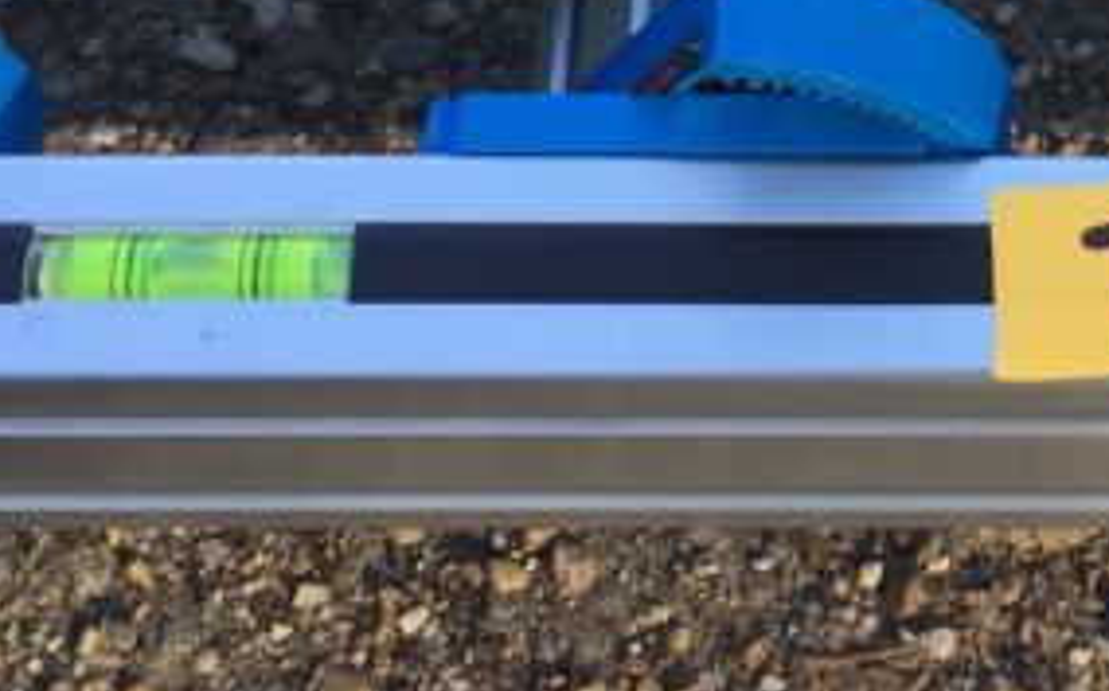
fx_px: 3352
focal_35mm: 111
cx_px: 1168
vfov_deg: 11.1
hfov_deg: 18.2
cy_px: -461
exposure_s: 1/282
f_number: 2.2
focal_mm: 4.15
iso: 32
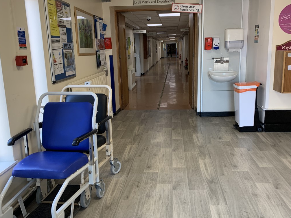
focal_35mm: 31
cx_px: 157
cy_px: 104
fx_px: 261
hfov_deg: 58.3
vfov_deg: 45.4
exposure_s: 1/100
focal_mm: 4.25
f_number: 1.8
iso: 100
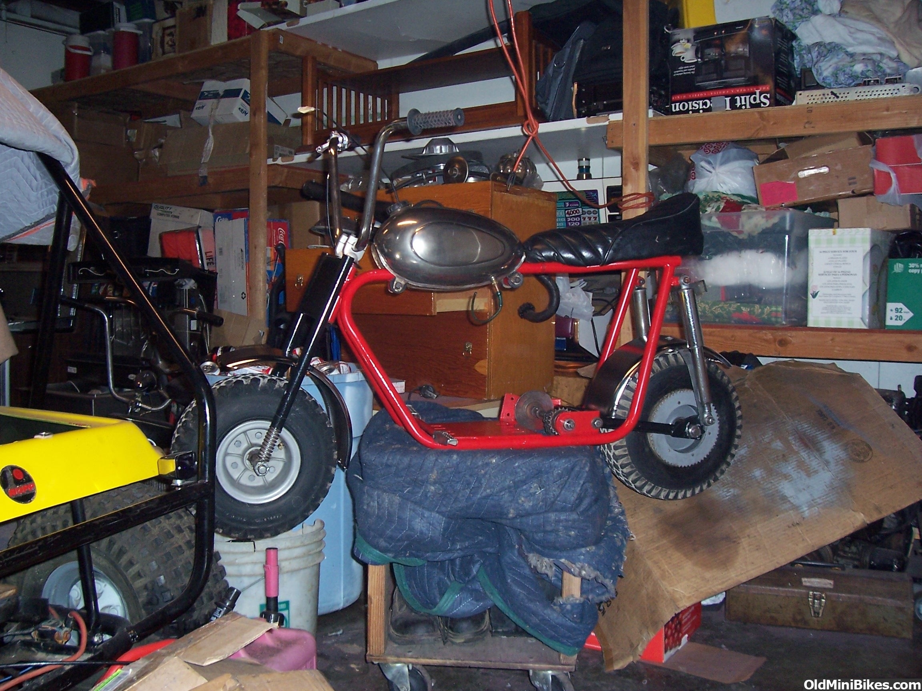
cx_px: 461
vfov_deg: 41.8
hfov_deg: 54.0
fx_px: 906
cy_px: 346
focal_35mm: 34
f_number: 2.7
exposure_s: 1/60
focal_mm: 5.6
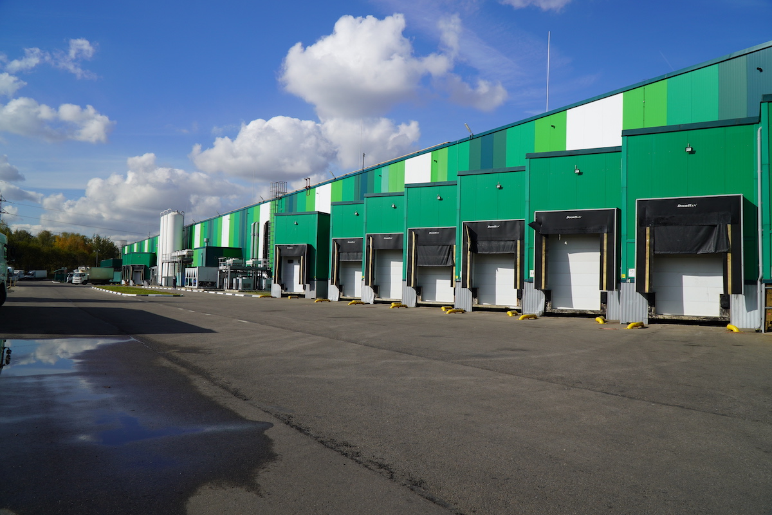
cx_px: 386
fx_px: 579
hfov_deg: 67.4
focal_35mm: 27
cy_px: 258
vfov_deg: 47.9
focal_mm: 18
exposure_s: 1/250
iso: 100
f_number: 10
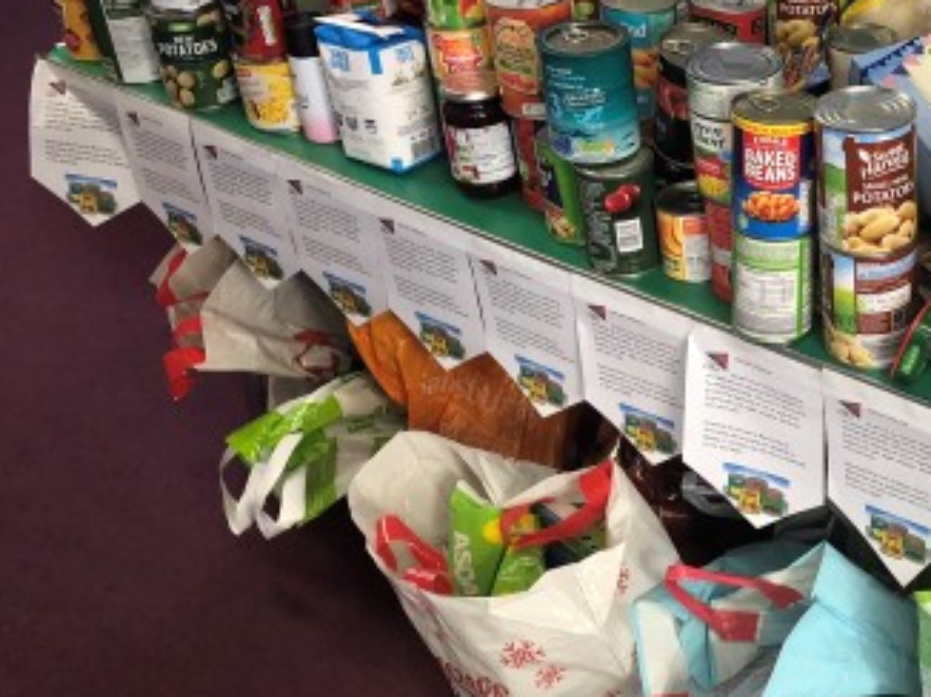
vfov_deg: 26.5
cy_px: 348
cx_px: 894
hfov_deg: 32.6
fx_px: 1478
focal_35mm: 55
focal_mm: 4
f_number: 1.8
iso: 32
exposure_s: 1/33
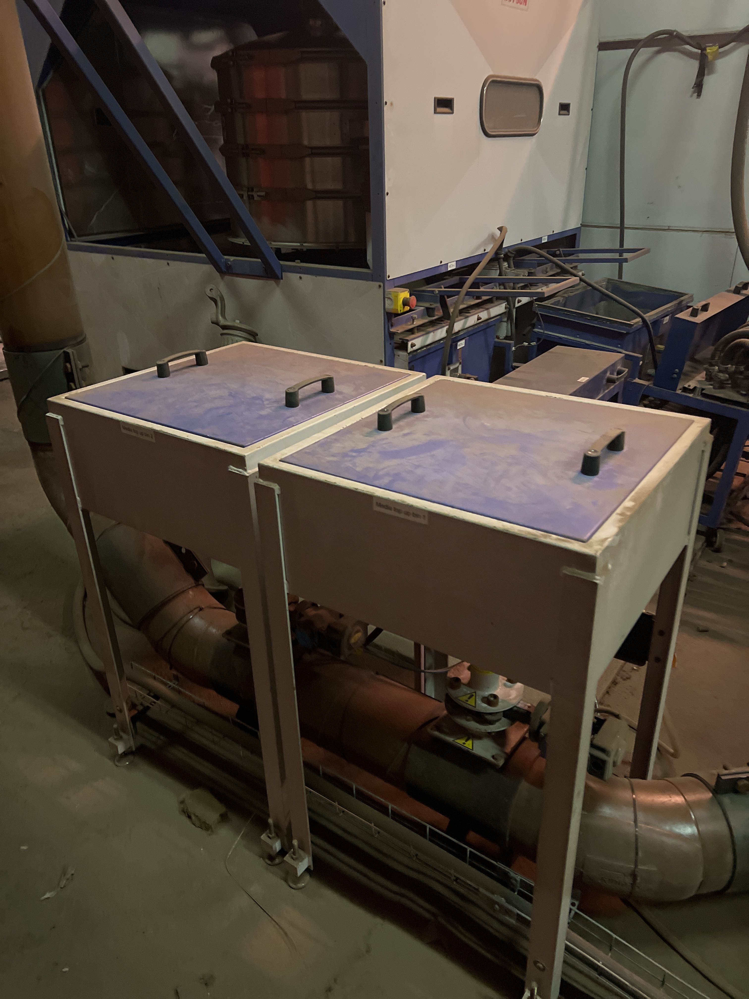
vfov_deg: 67.3
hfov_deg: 53.1
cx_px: 374
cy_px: 500
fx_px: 750
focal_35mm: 26
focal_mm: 5.7
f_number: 1.5
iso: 500
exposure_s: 1/25
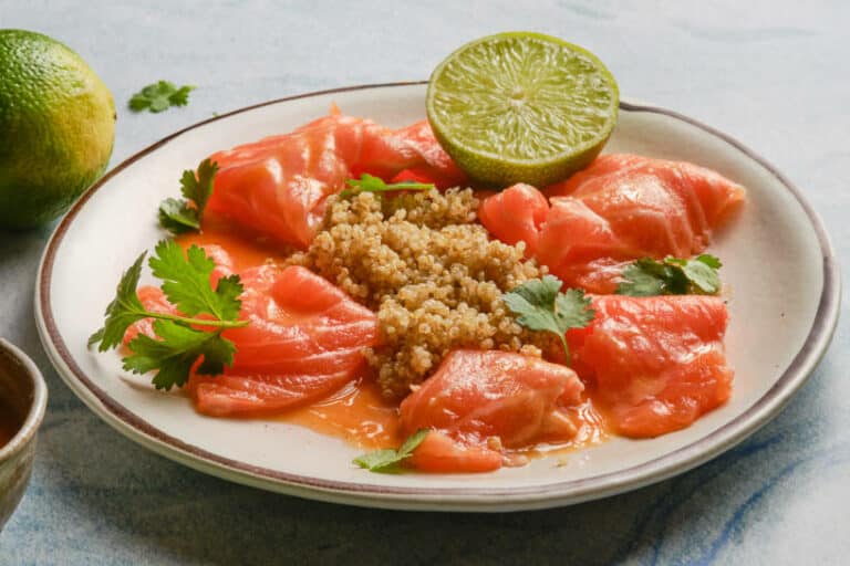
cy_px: 283
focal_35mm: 90
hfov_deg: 22.6
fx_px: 2125
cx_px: 425
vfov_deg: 15.2
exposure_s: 1/60
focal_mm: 60
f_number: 16
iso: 3200
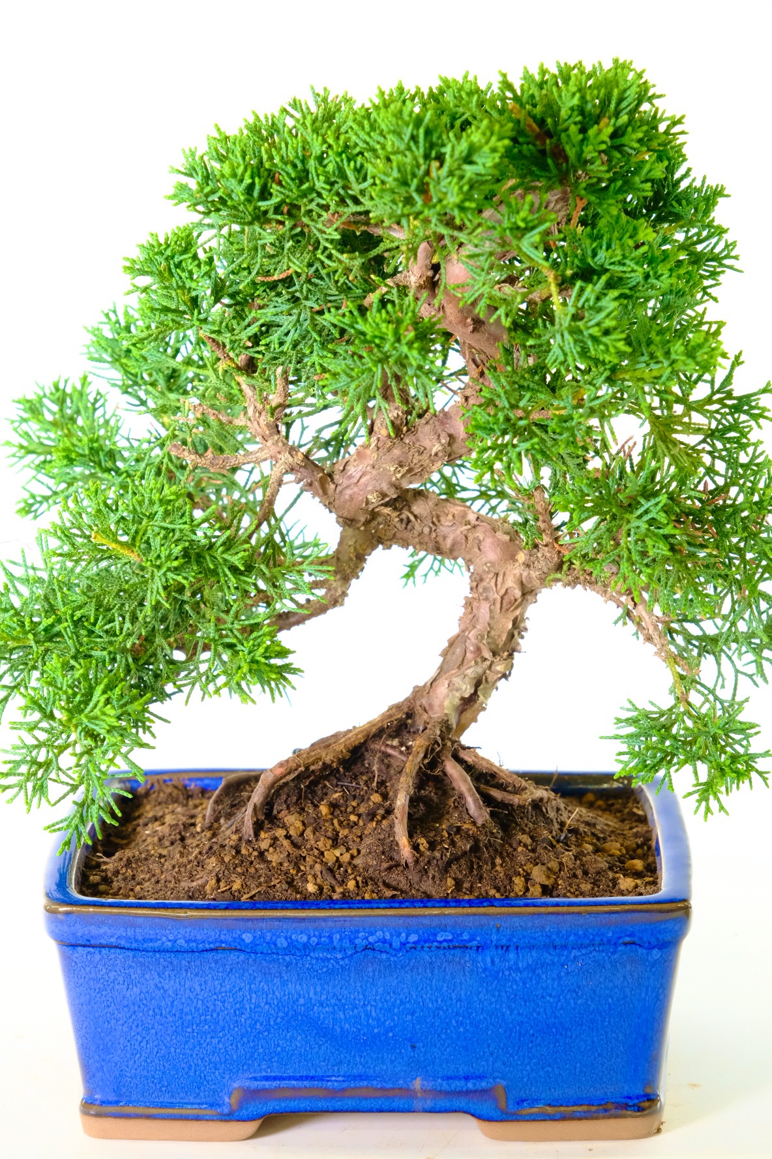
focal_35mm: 98
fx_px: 3152
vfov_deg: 20.8
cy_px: 580
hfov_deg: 14.0
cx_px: 386
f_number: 8
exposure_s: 1/30
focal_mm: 65.2
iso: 3200
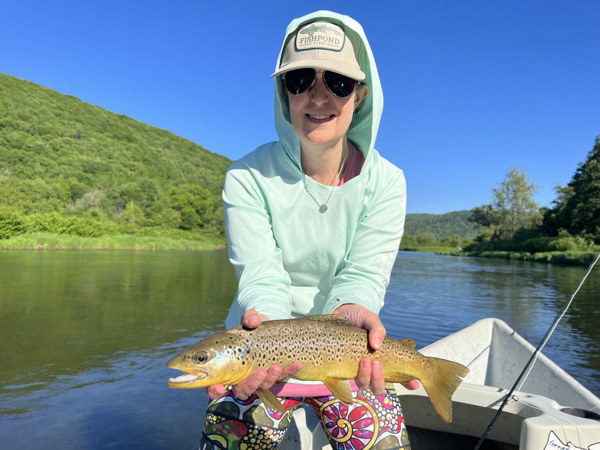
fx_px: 451
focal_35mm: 26
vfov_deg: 53.1
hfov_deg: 67.3
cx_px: 300
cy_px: 225
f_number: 1.5
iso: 50
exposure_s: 1/5319
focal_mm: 5.7
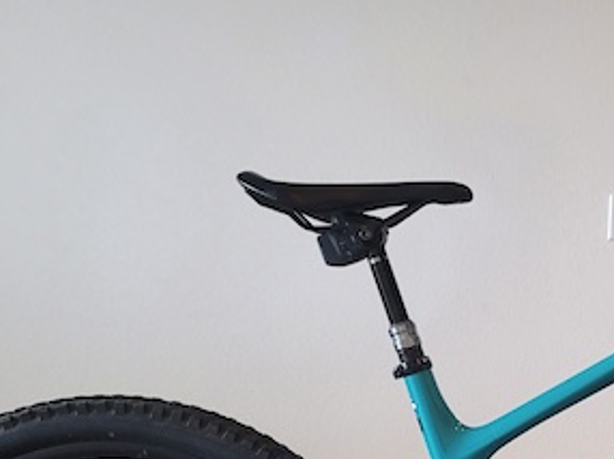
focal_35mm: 70
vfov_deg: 19.8
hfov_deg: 26.1
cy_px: 536
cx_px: 635
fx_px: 1241
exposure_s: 1/120
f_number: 1.8
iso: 250
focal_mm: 7
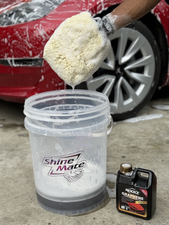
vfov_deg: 39.7
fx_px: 312
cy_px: 112
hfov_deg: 30.3
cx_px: 84
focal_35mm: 48
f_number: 1.78
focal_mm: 6.86
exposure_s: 1/544
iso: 64
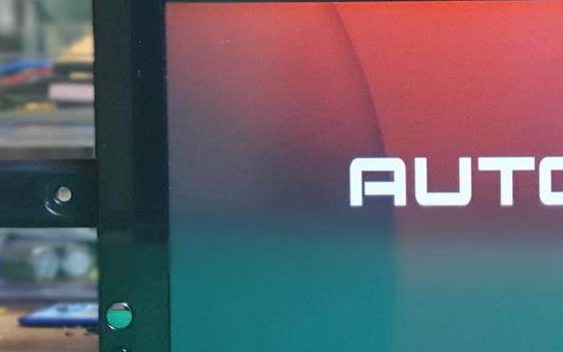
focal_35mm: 125
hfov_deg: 16.5
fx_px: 1919
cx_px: 505
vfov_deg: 10.5
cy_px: 143
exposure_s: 1/60.2
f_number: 2.4
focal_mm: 6
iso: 400
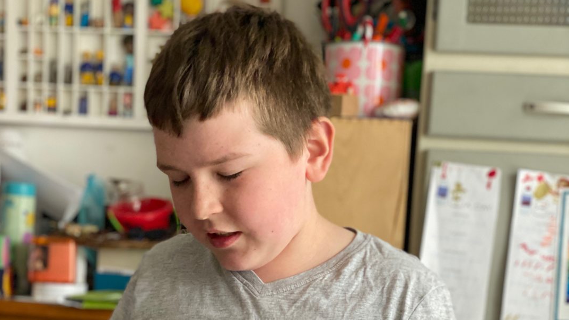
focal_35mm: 76
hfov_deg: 27.9
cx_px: 283
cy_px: 328
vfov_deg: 15.6
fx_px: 1147
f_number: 2
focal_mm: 6
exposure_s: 1/122
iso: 200
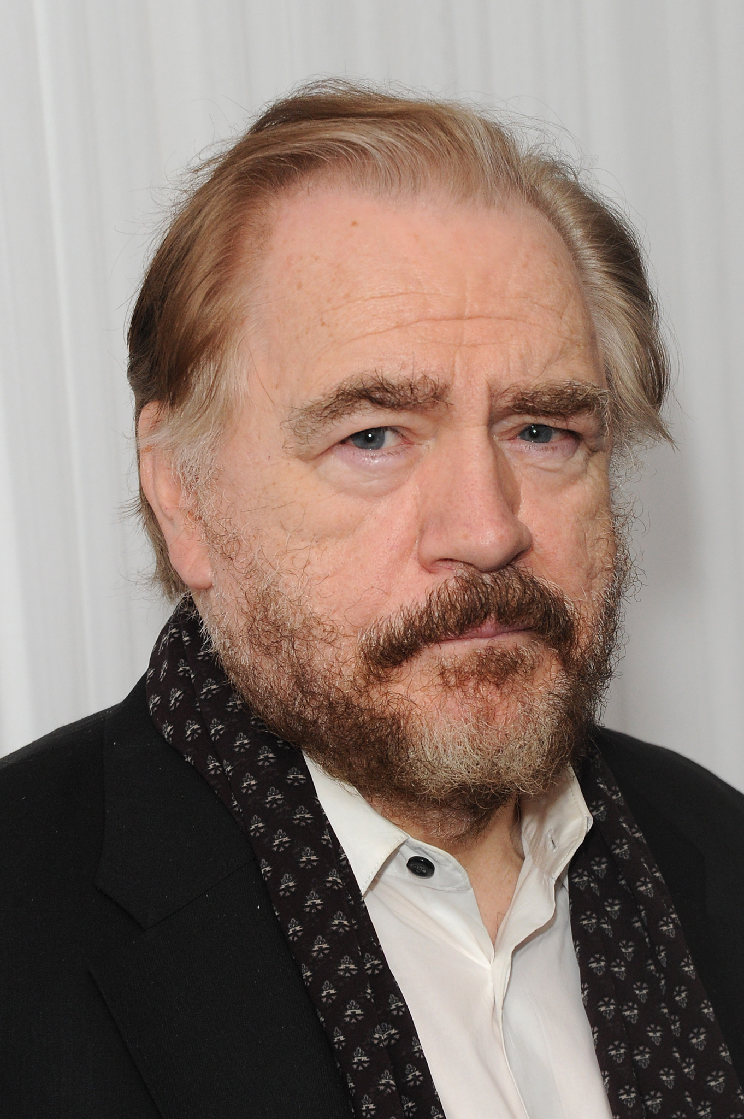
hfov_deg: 9.1
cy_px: 560
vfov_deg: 13.7
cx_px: 372
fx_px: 4658
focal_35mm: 150
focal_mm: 150
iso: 2000
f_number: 7.1
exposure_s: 1/250
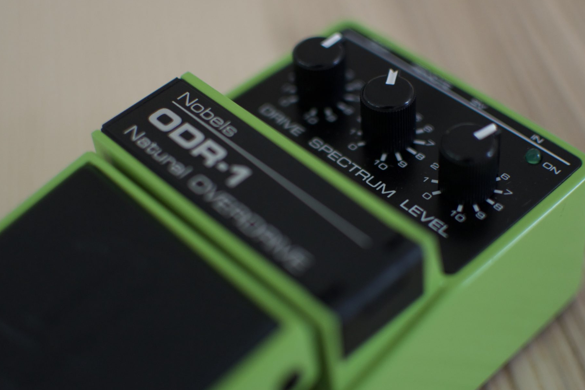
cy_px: 204
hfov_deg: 33.6
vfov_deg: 22.8
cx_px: 309
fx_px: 968
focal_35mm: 60
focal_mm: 35
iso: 800
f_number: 1.8
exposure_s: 1/500
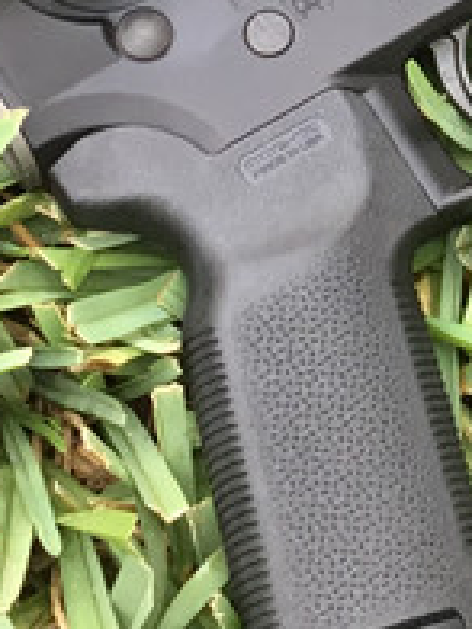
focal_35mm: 169
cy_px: -138
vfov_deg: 11.5
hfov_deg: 8.6
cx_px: 714
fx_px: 3072
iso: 40
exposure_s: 1/120
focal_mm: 3.3
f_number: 2.4
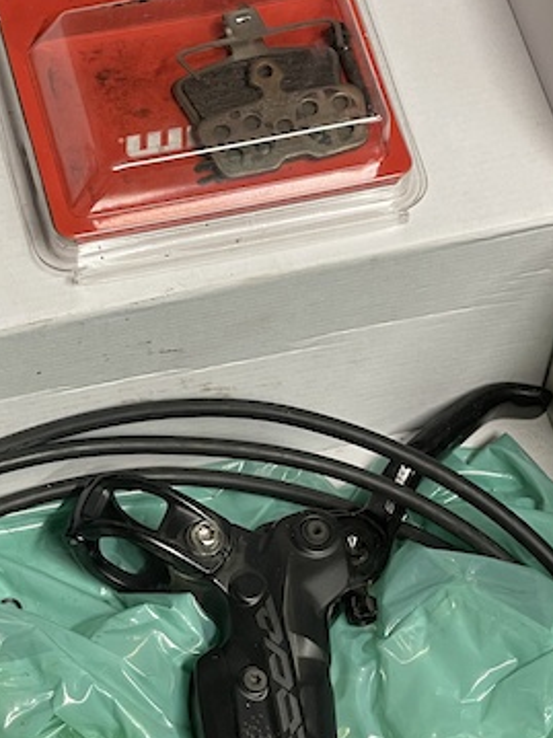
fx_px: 2472
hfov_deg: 12.7
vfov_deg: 16.9
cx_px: 115
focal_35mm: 116
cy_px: 549
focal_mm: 6
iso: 200
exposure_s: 1/60
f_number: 2
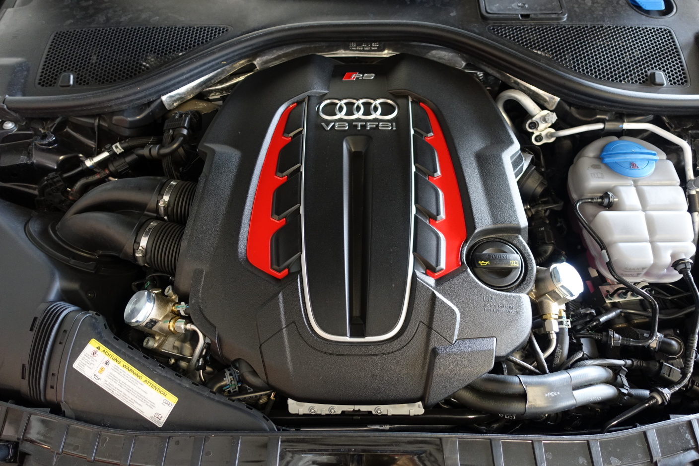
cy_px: 233
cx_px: 350
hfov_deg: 73.7
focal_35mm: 24
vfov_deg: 53.1
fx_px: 466
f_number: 1.8
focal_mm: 8.8
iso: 640
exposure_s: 1/30
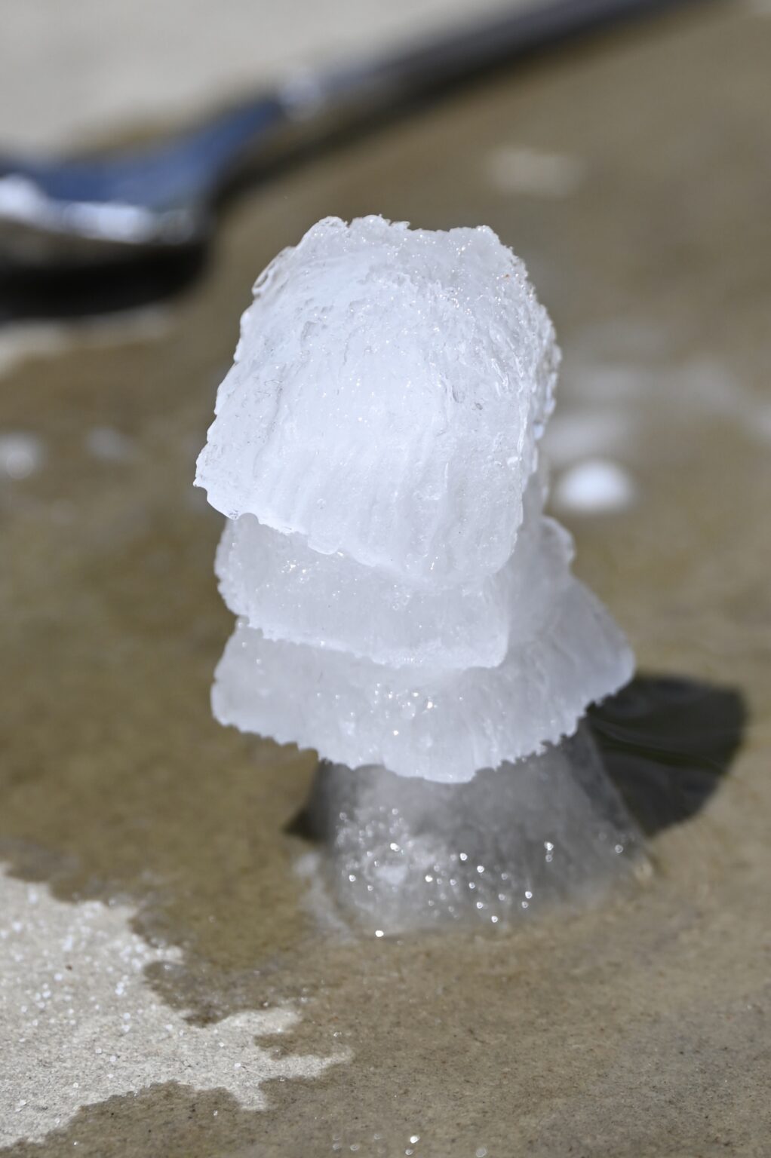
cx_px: 386
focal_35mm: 300
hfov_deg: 4.6
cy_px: 579
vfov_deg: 6.9
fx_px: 9650
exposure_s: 1/640
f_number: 6.3
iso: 100
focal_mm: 300
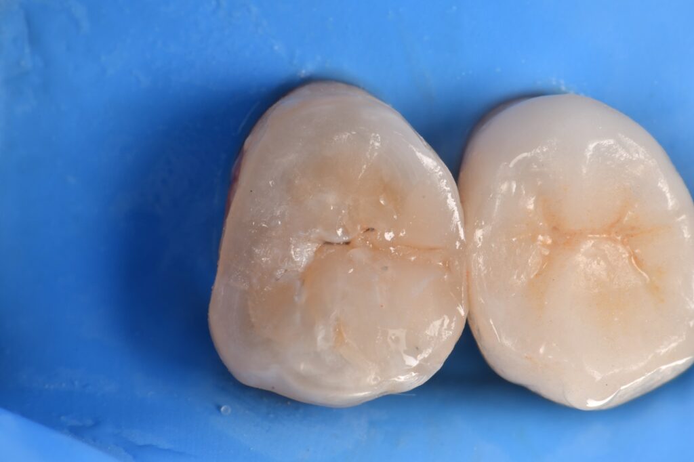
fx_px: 3025
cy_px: 231
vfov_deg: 8.7
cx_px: 347
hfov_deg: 13.1
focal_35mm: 157
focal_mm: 105
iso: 200
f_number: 32
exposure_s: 1/200
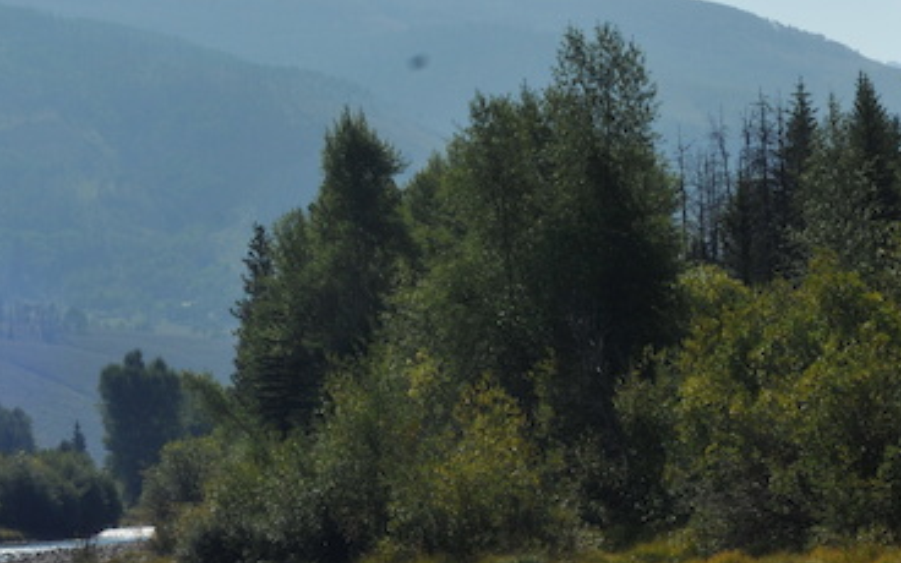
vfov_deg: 7.9
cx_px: -15
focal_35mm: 166
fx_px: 4076
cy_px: 270
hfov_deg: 12.5
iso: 200
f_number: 16
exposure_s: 1/400
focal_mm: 50
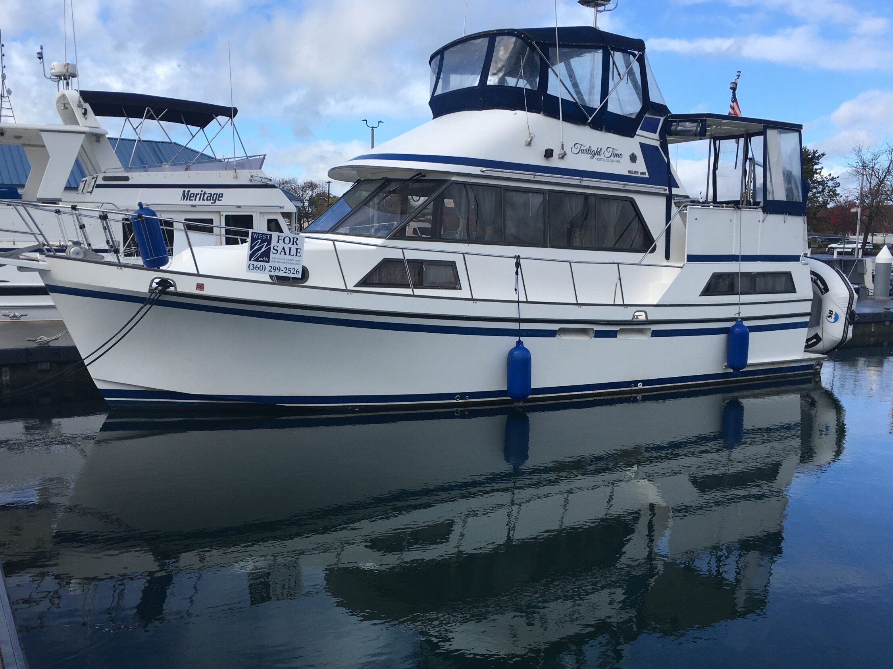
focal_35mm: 33
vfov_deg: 42.9
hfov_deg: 55.2
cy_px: 353
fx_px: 851
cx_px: 391
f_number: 2.2
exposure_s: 1/938
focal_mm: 4.15
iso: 25
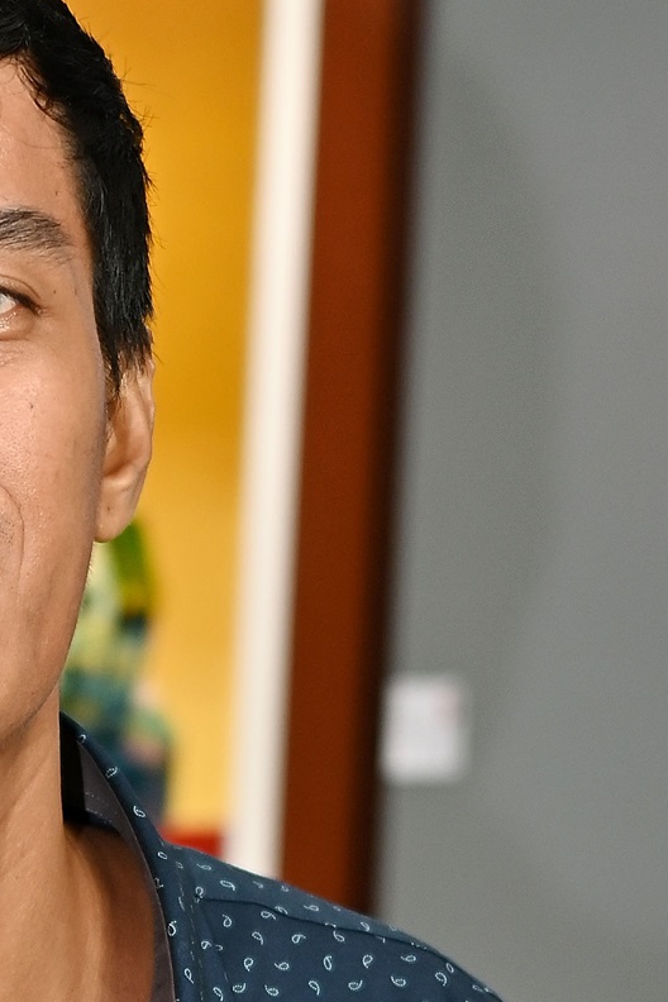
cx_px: -253
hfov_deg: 6.4
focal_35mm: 211
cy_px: 1080
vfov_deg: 9.7
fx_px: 5872
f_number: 2.5
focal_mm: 40
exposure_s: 1/200
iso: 200
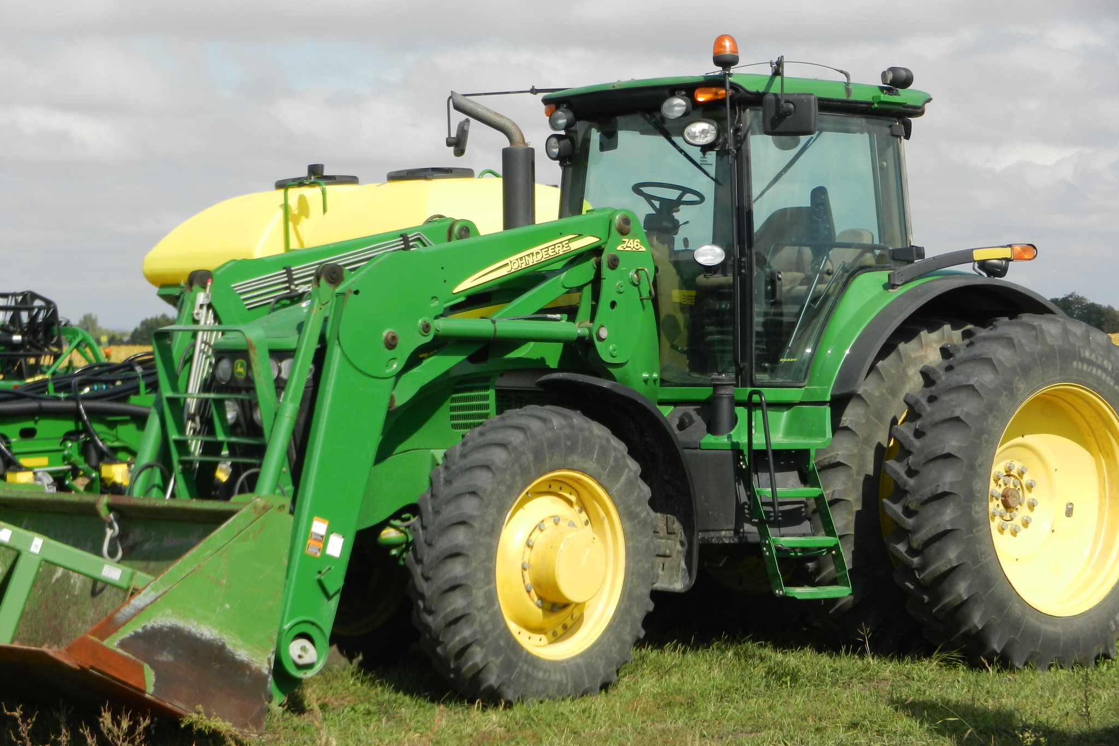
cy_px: 369
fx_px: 2953
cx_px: 561
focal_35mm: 95
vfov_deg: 14.4
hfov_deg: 21.5
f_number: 4.9
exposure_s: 1/1000
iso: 160
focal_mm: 16.3
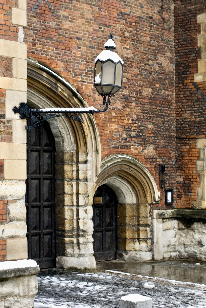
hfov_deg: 18.2
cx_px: 103
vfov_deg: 27.0
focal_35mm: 75
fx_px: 642
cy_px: 154
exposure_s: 1/100
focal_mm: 50
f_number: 2
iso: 100
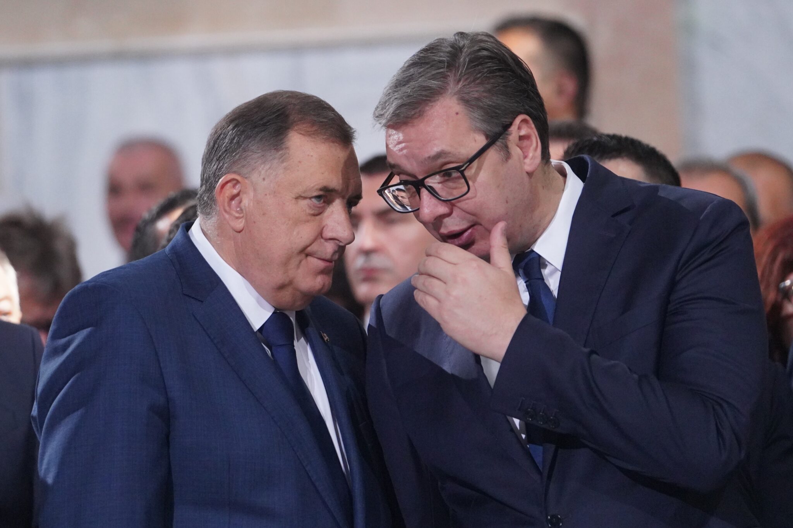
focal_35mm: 200
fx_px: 4405
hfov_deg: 10.3
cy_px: 264
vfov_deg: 6.9
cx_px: 396
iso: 3200
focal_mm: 200
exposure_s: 1/800
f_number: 2.8
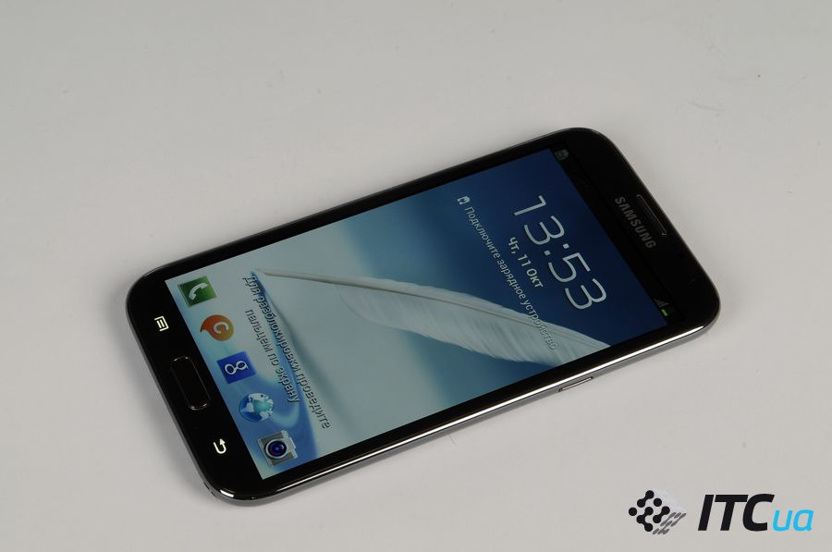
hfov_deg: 24.7
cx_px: 416
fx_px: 1904
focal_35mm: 82
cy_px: 276
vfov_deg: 16.5
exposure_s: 4
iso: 200
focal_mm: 55
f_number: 22
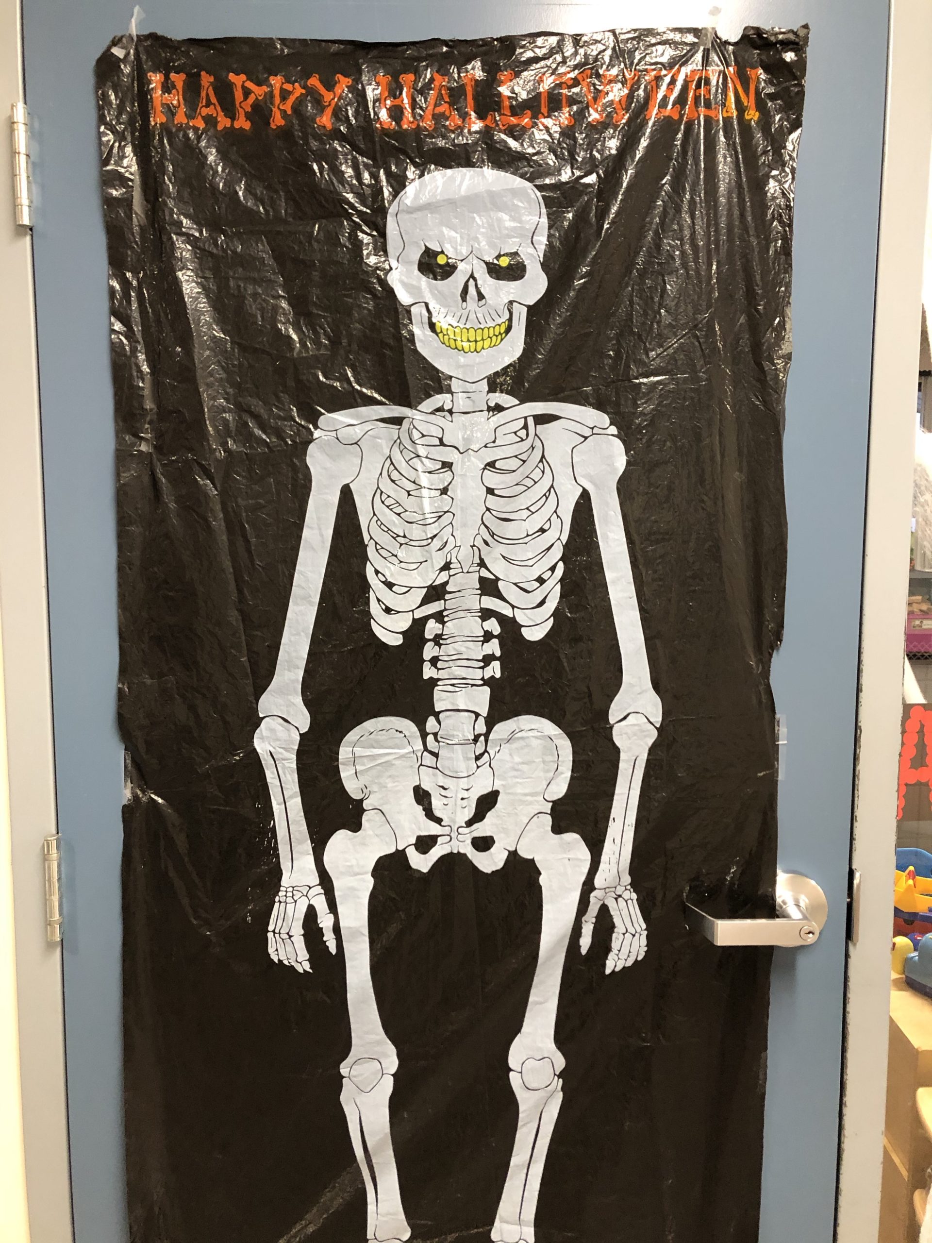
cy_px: 622
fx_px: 1005
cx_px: 466
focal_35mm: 28
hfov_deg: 49.7
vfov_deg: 63.4
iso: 80
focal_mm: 3.99
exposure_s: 1/15
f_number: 1.8
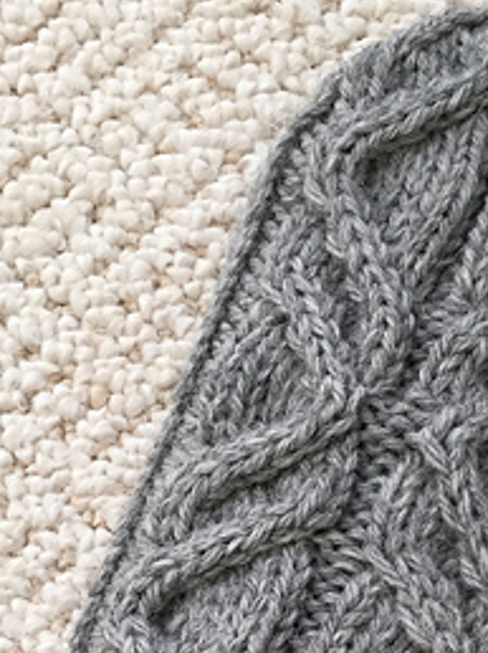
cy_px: 633
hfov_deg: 20.3
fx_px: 1356
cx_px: 339
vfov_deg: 25.9
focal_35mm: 72
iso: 40
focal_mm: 4.15
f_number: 2.2
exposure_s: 1/30
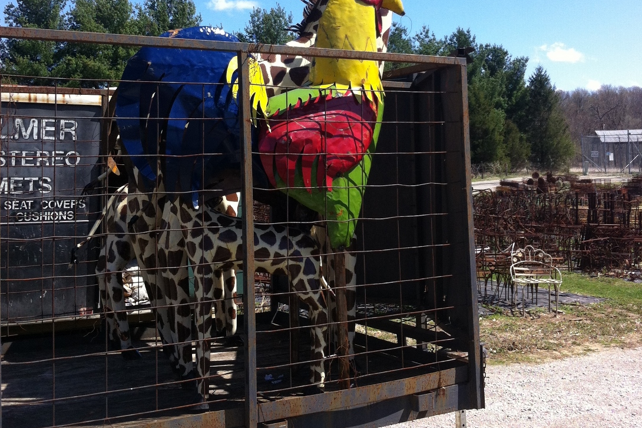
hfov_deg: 39.6
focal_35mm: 50
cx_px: 321
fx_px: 892
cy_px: 94
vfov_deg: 26.6
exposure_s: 1/880
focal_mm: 3.85
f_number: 2.8
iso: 80
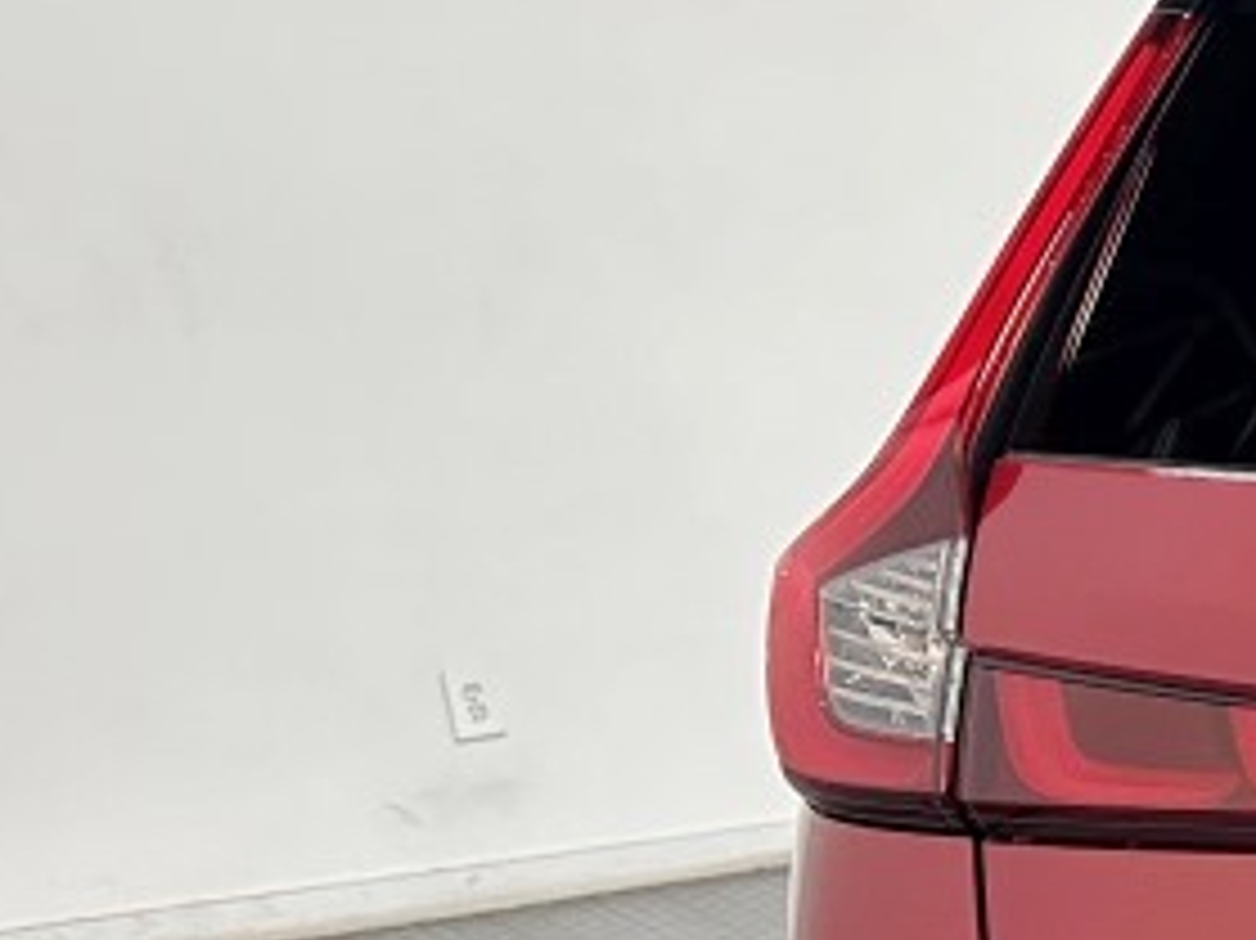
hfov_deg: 17.9
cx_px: 2237
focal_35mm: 88
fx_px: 3192
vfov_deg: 16.2
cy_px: 1102
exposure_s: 1/60
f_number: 1.78
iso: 500
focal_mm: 6.86
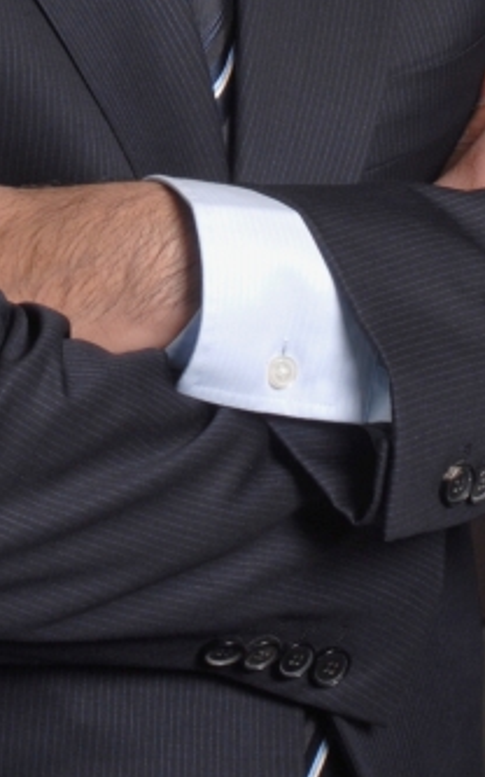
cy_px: -212
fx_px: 5184
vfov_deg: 8.5
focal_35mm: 245
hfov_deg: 5.4
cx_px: 85
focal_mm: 52
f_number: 11
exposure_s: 1/15
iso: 125
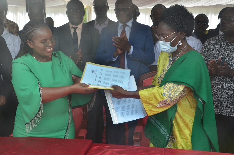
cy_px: 78
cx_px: 117
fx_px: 341
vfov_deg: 25.6
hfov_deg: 37.9
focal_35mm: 52
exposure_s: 1/250
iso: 500
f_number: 8
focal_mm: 35
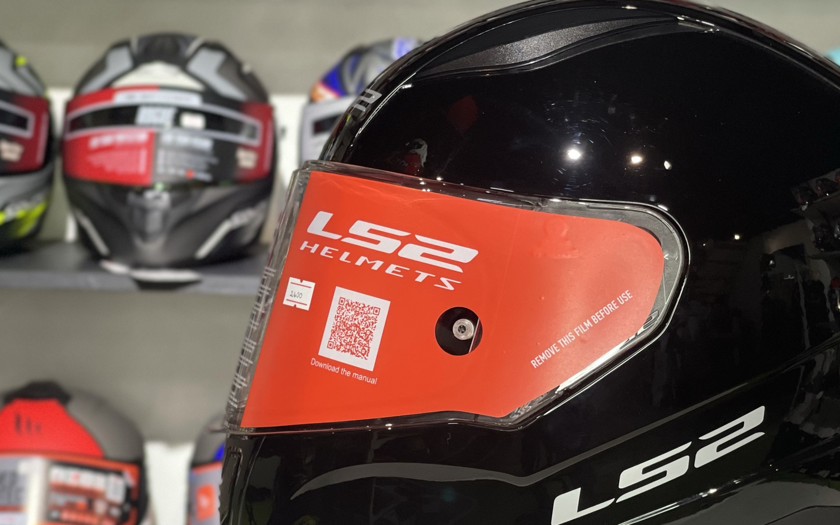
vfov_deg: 14.8
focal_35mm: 88
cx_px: 505
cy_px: 339
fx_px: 2015
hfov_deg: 23.5
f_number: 2.2
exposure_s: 1/40
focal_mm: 7.5
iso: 200
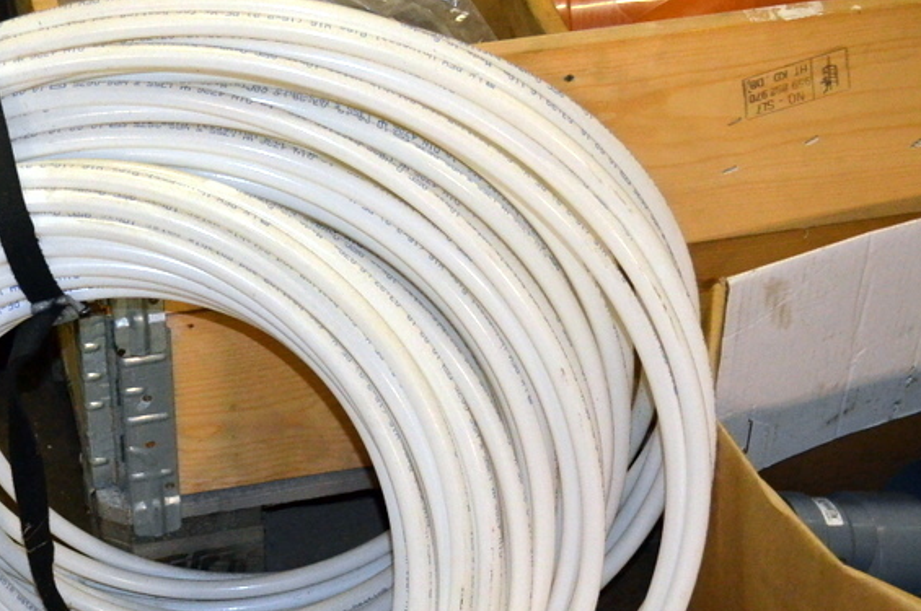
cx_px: 148
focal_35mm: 87
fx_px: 2223
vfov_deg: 15.6
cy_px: 431
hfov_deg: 23.0
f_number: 4.8
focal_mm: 32
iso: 3200
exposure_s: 1/60
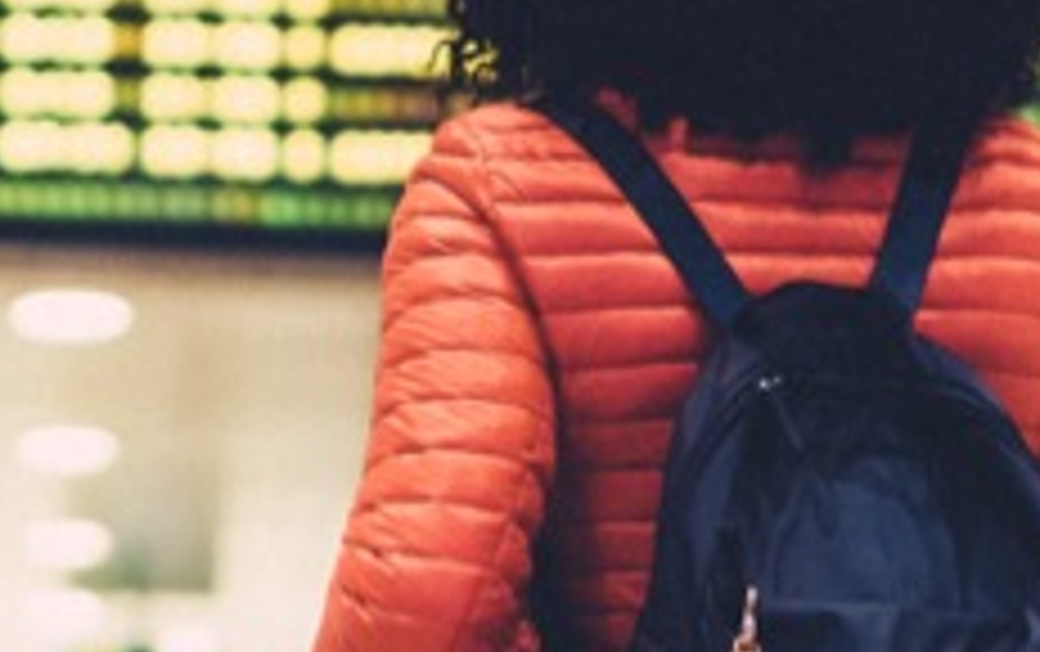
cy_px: 832
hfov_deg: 11.3
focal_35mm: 185
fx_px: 5250
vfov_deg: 7.1
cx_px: 563
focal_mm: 35
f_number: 1.4
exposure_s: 1/250
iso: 1000
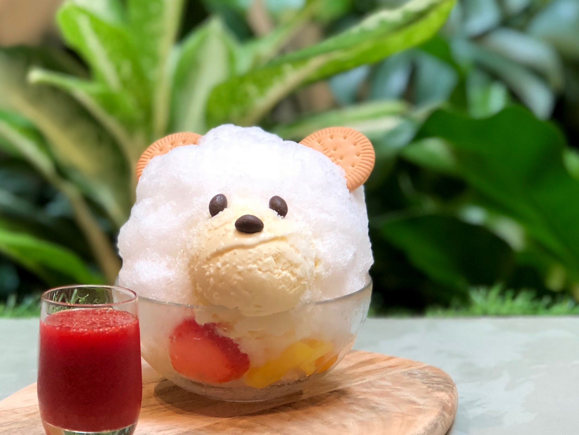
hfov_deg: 23.6
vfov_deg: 17.8
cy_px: 256
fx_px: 1388
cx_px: 288
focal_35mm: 83
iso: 40
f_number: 2.8
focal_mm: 6.6
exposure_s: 1/50
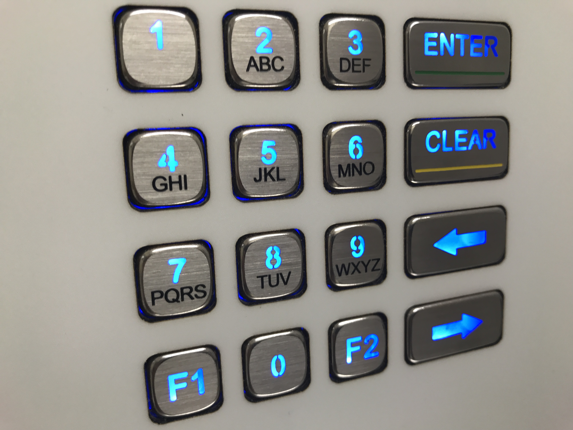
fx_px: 463
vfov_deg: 49.7
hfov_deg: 63.4
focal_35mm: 28
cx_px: 286
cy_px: 215
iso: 50
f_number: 1.8
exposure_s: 1/33
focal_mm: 3.99
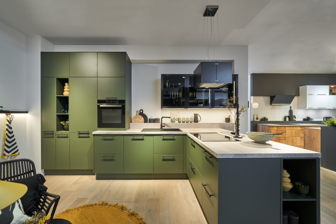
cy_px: 112
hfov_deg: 104.3
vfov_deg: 81.2
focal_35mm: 14
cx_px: 168
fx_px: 131
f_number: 8
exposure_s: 1/1.59
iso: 100
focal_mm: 14
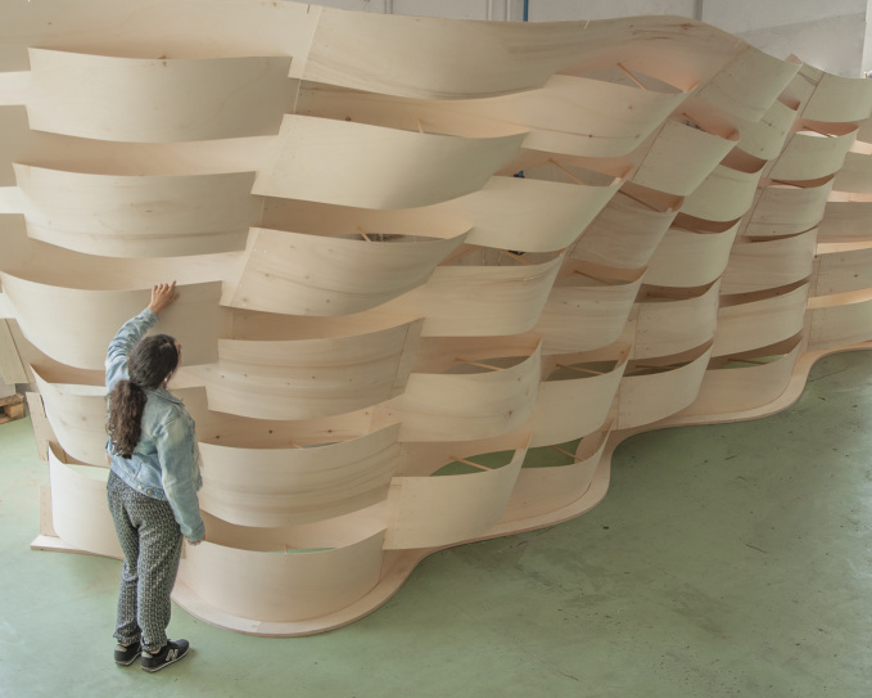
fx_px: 1497
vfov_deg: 26.2
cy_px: 328
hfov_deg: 32.5
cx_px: 437
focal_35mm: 58
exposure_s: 1/25
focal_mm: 28
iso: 200
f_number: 4
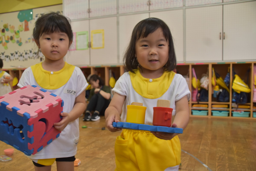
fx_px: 235
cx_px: 128
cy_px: 86
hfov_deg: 57.2
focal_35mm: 33
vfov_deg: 40.0
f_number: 3.8
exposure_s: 1/125
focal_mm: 22
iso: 800
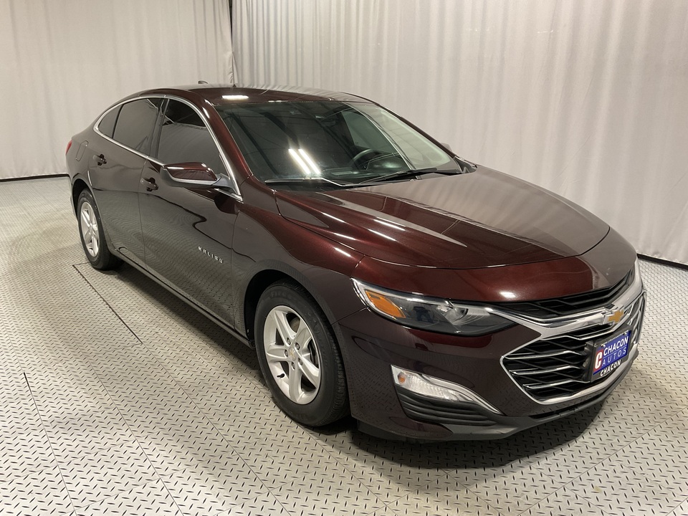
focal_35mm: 29
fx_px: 576
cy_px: 258
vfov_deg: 48.2
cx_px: 344
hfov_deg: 61.7
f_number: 1.8
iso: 100
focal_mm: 3
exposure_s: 1/60
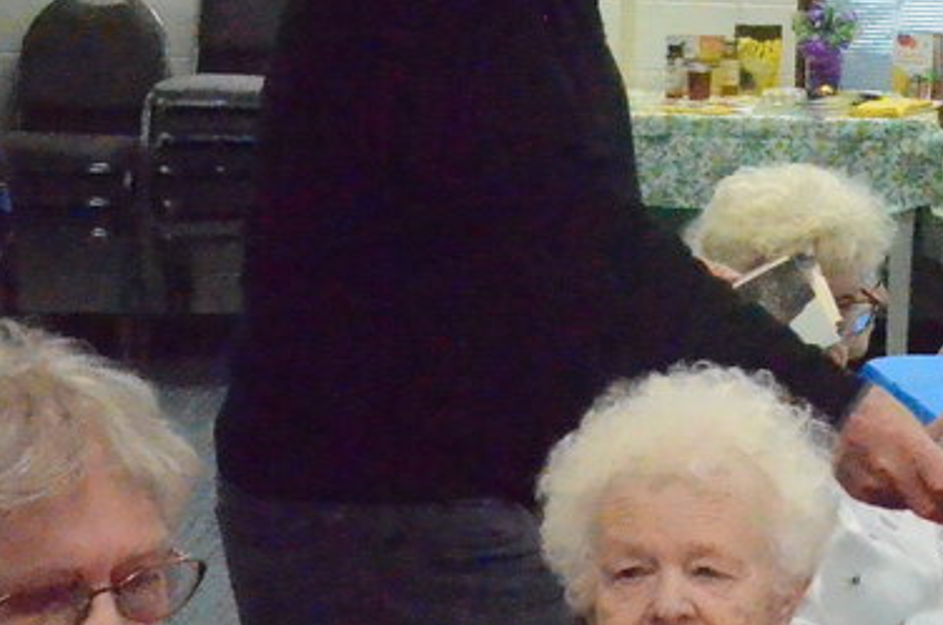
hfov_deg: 14.0
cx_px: 1570
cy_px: 45
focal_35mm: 134
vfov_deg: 10.1
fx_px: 3503
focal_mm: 26
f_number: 10
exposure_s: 1/400
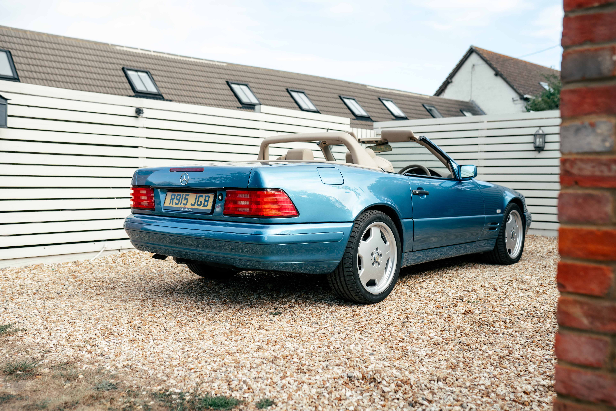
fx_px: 599
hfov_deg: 54.4
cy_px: 206
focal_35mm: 35
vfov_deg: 37.9
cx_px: 308
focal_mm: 35
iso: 200
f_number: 2.8
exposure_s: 1/1250
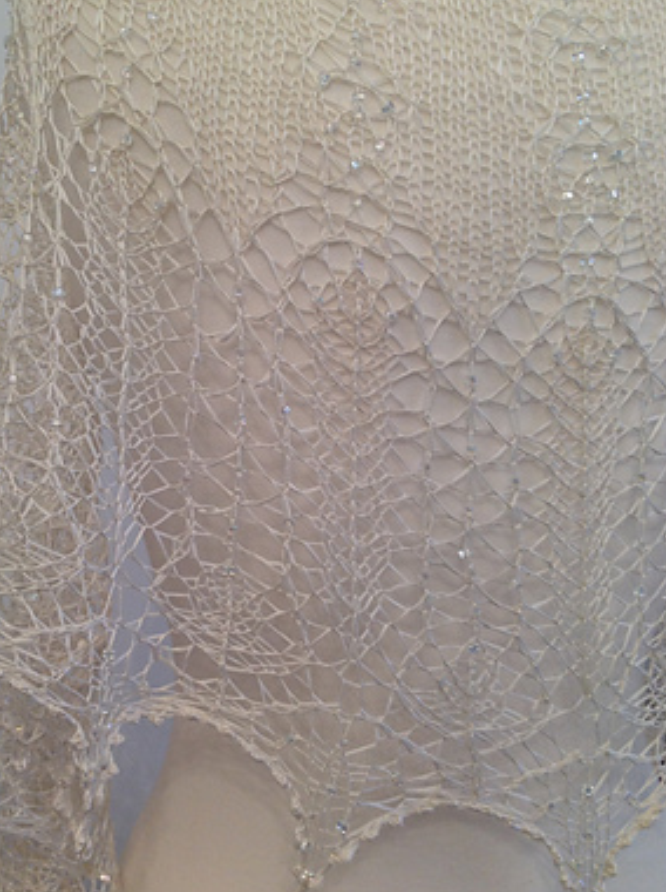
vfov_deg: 41.3
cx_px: 254
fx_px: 1183
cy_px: 474
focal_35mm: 46
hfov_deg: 31.3
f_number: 2.4
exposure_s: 1/33
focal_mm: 4.28
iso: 64
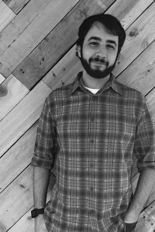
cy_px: 127
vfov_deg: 54.4
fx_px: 226
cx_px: 91
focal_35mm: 35
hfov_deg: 37.7
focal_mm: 4.12
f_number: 2.2
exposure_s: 1/15
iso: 320
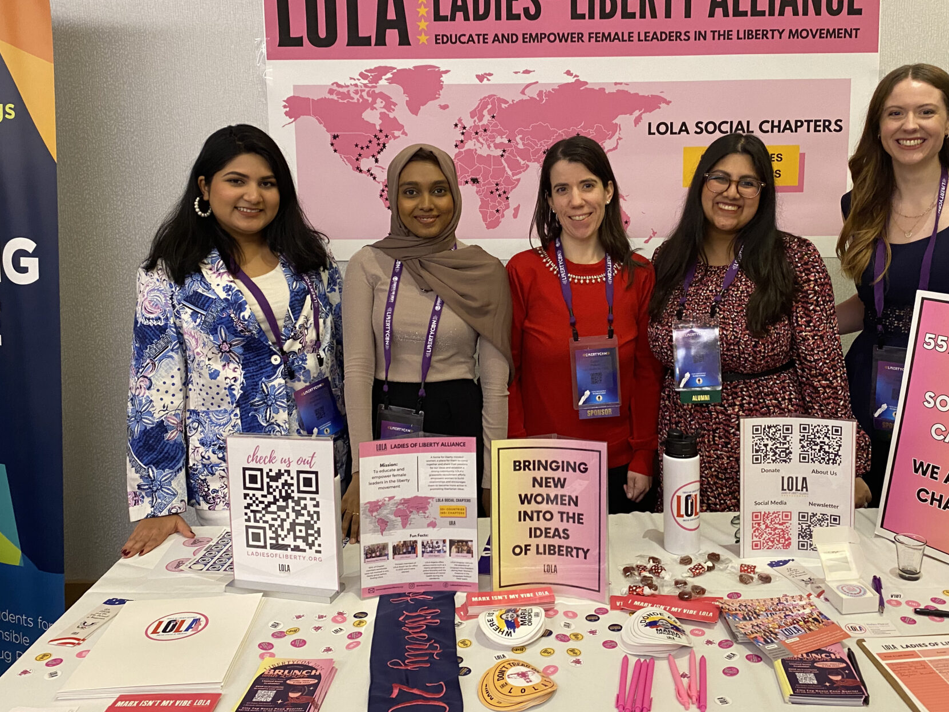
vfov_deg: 44.0
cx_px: 534
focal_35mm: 32
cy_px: 294
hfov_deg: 56.6
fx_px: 877
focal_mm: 4.25
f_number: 1.8
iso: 250
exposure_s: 1/57
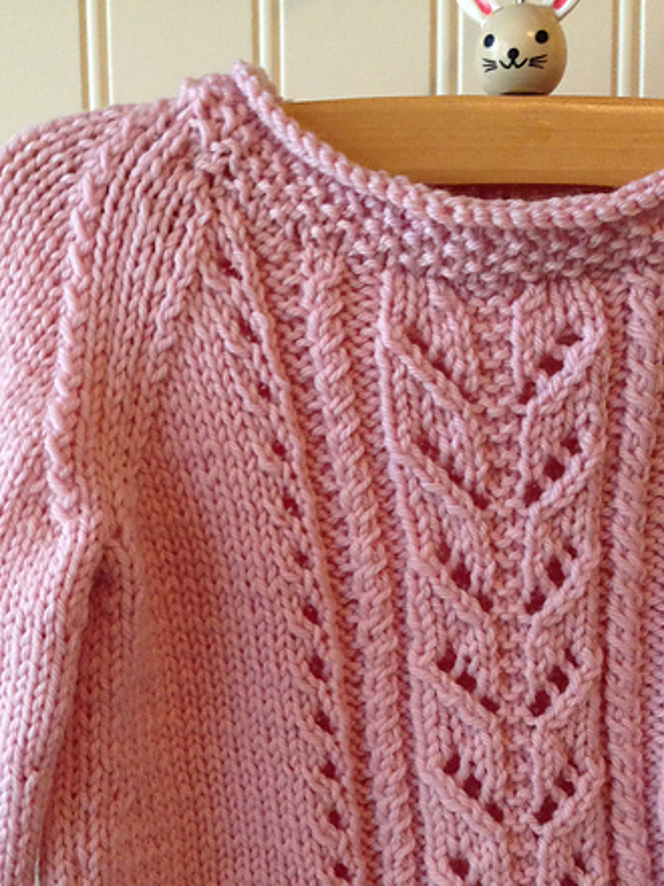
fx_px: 1228
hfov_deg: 30.1
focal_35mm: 48
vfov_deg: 38.9
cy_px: 636
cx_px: 245
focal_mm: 4.12
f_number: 2.4
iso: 200
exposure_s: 1/20
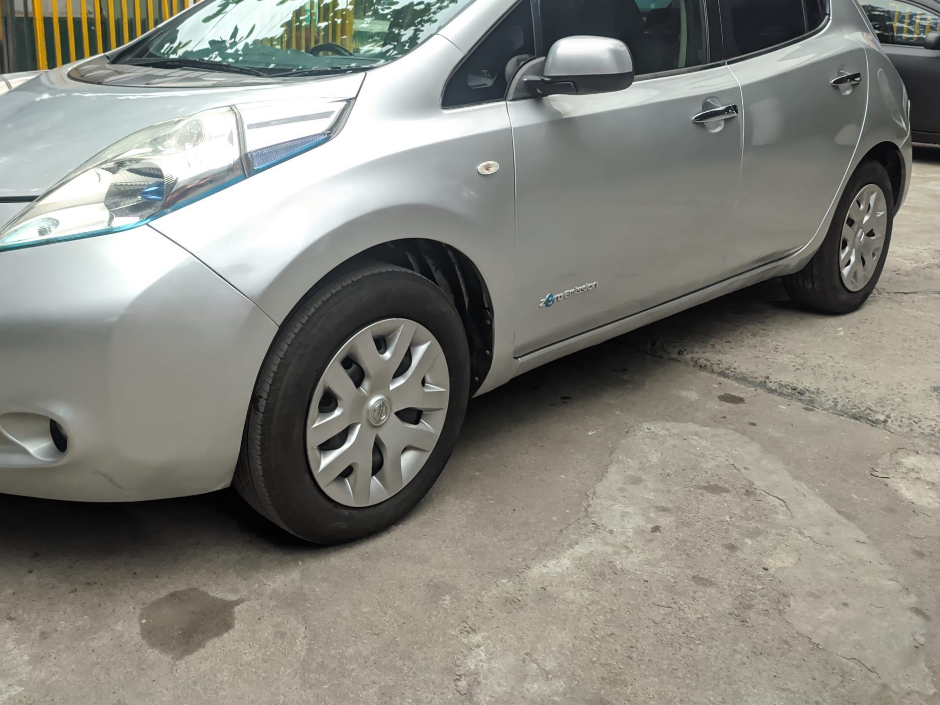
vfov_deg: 41.3
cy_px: 234
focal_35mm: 34
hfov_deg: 53.2
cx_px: 338
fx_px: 923
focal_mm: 6.04
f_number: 1.9
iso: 229
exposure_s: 1/100
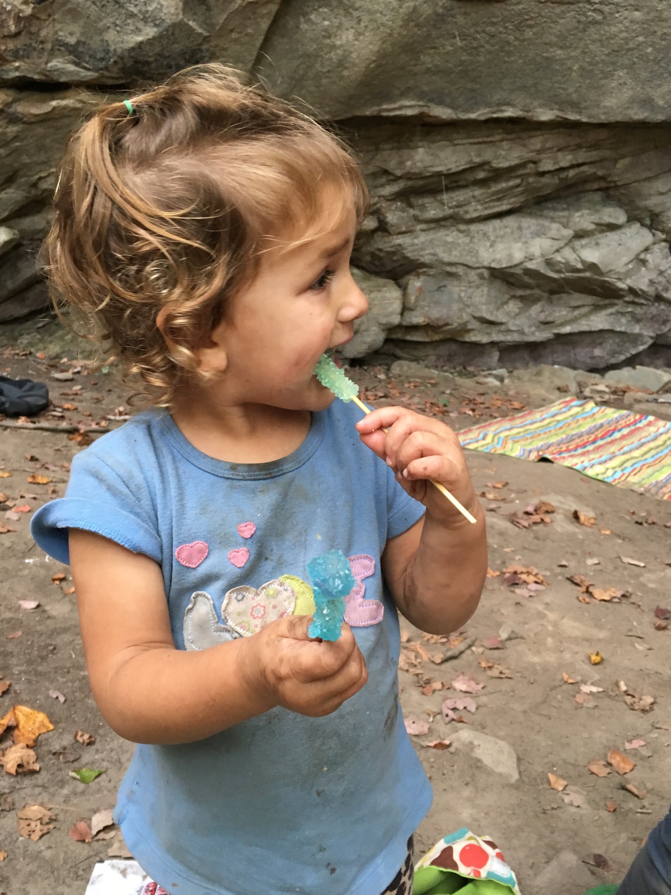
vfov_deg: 61.7
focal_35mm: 29
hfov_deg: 48.2
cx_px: 336
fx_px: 750
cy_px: 448
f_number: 2.2
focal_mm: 4.15
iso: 125
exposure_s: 1/30
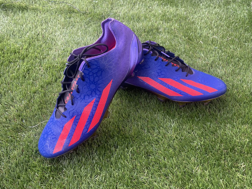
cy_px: 94
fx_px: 197
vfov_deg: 51.4
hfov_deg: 65.3
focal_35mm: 27
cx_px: 126
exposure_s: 1/121
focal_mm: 4.2
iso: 100
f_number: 1.6
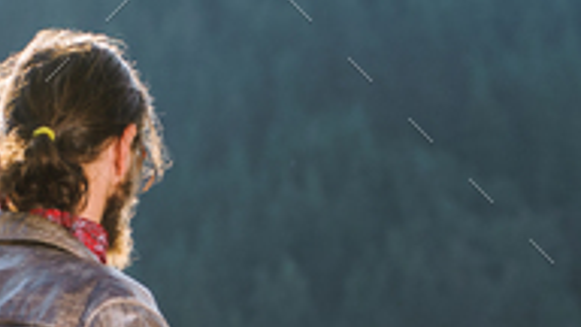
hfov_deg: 8.4
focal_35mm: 257
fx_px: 3959
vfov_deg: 4.7
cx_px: 194
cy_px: 513
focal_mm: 80
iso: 100
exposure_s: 1/800
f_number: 4
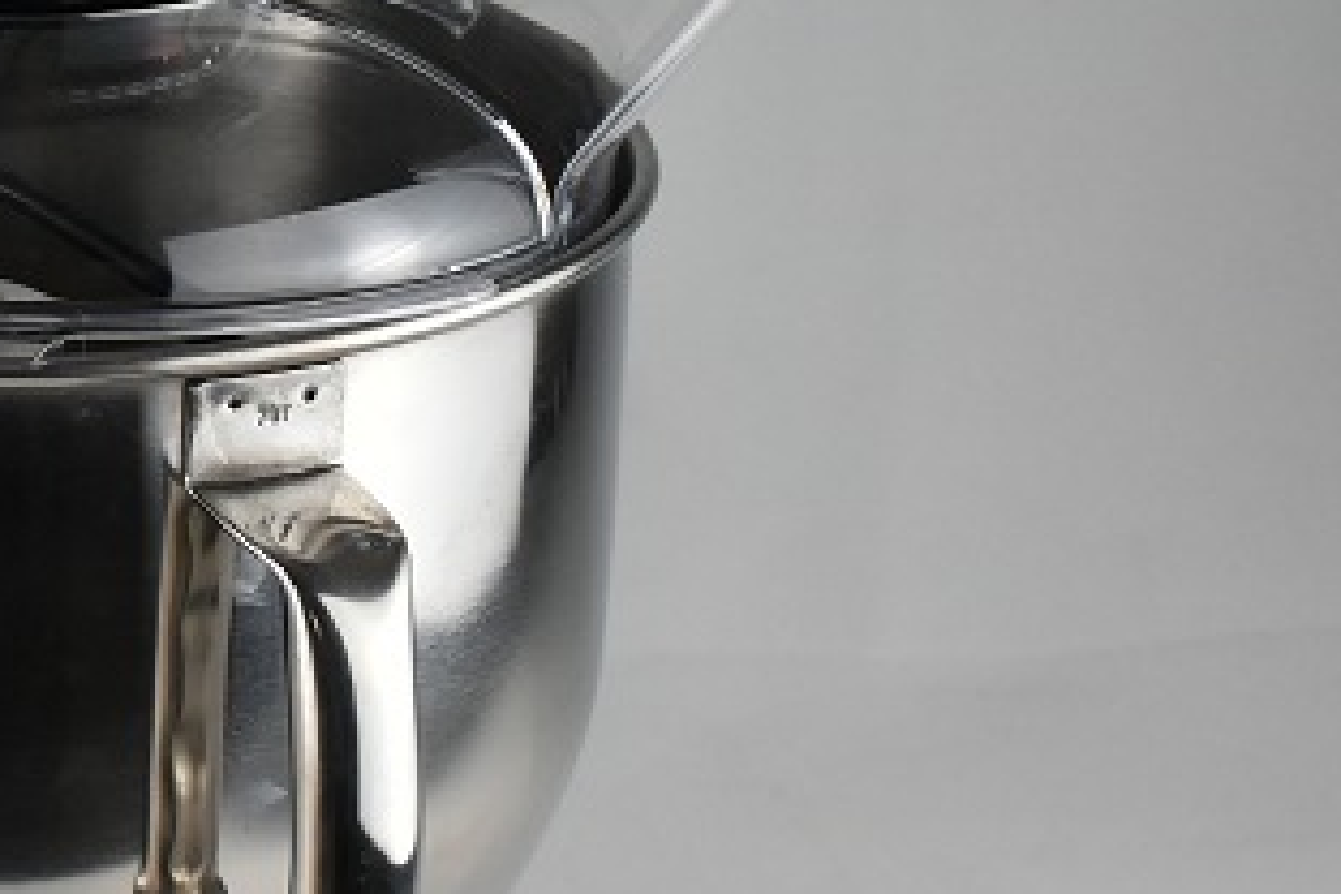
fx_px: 6444
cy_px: 348
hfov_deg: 11.6
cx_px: -348
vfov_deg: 7.9
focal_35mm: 173
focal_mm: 36
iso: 800
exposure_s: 1/320
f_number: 5
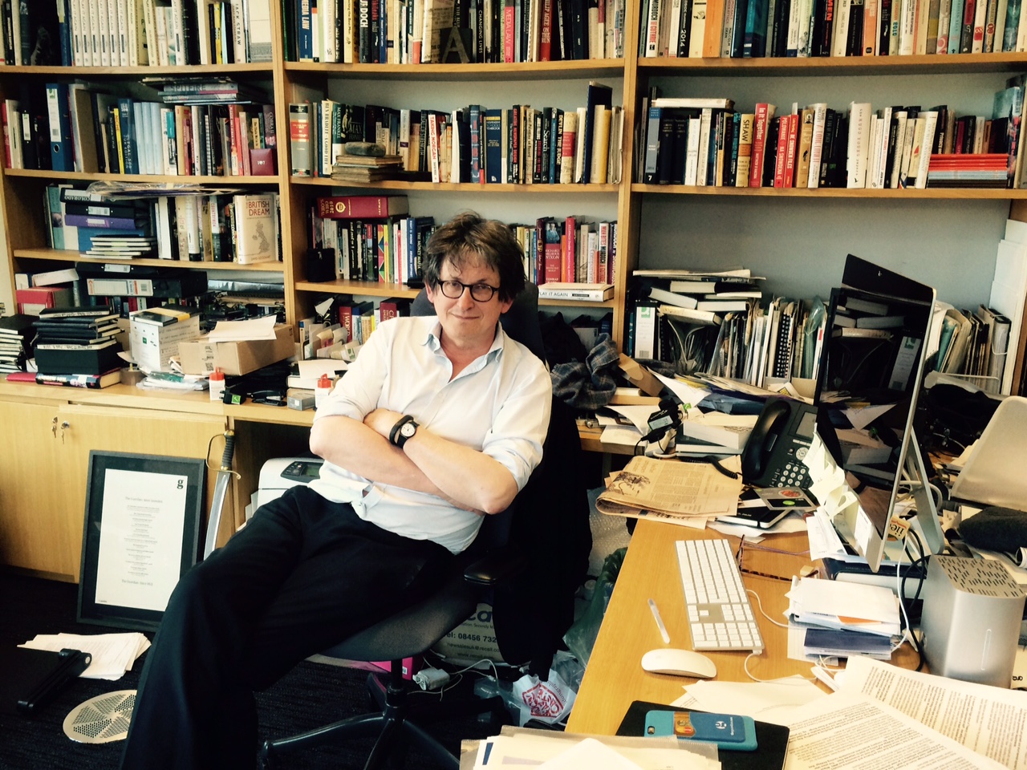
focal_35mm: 29
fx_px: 860
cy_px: 385
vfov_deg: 48.2
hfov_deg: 61.7
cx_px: 514
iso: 40
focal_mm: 4.15
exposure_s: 1/30
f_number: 2.2
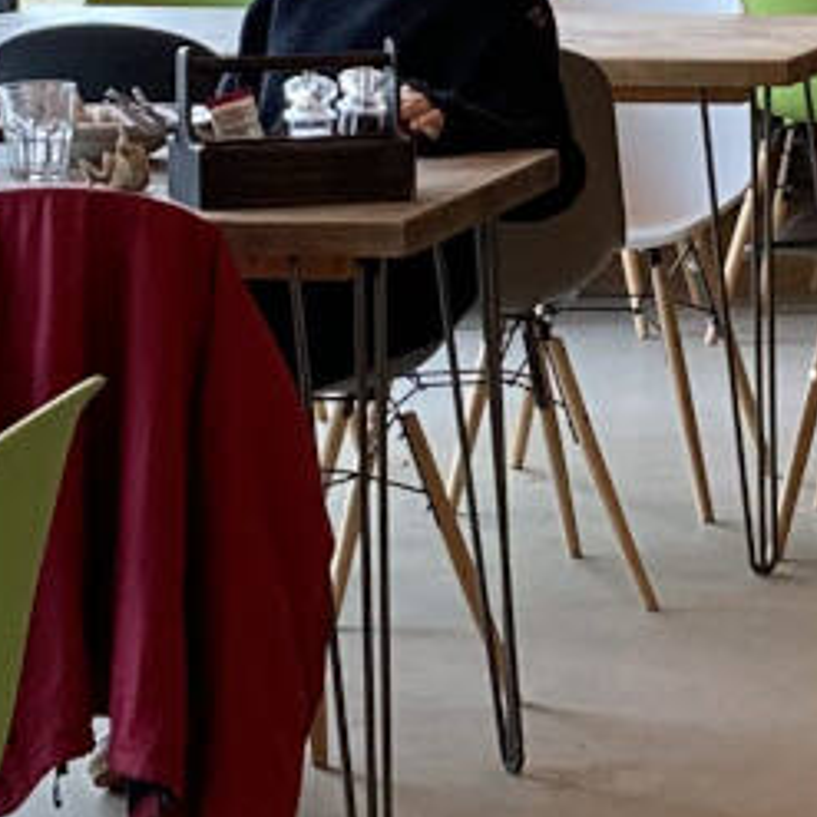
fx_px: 5340
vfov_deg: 8.7
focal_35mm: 200
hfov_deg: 8.7
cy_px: -83
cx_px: 638
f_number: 1.8
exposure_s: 1/100
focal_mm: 3.99
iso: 64
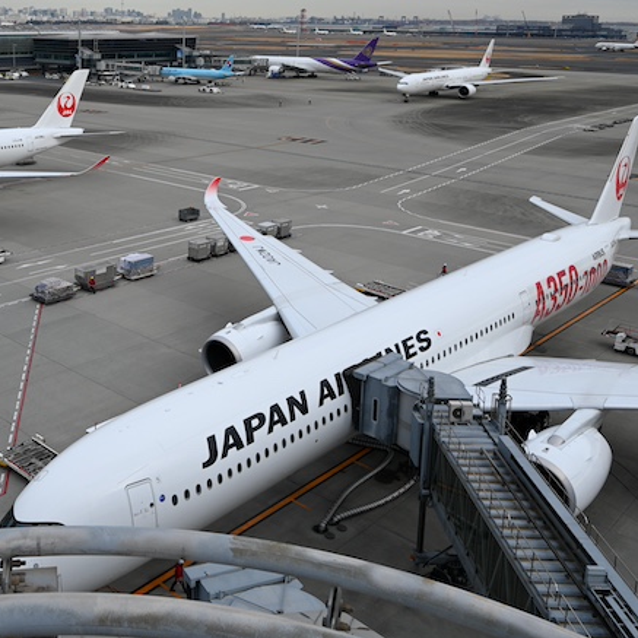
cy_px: 204
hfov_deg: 43.8
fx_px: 748
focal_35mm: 36
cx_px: 120
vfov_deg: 45.4
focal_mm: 20.5
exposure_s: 1/320
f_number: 8
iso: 100
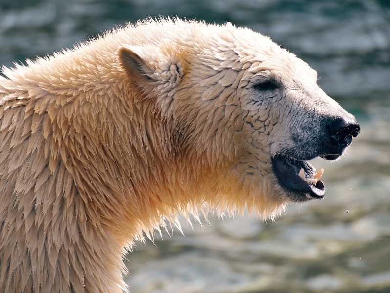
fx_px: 5509
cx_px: 173
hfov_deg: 4.1
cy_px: 146
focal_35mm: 489
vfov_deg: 3.0
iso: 400
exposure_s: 1/1250
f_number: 6.3
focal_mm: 300
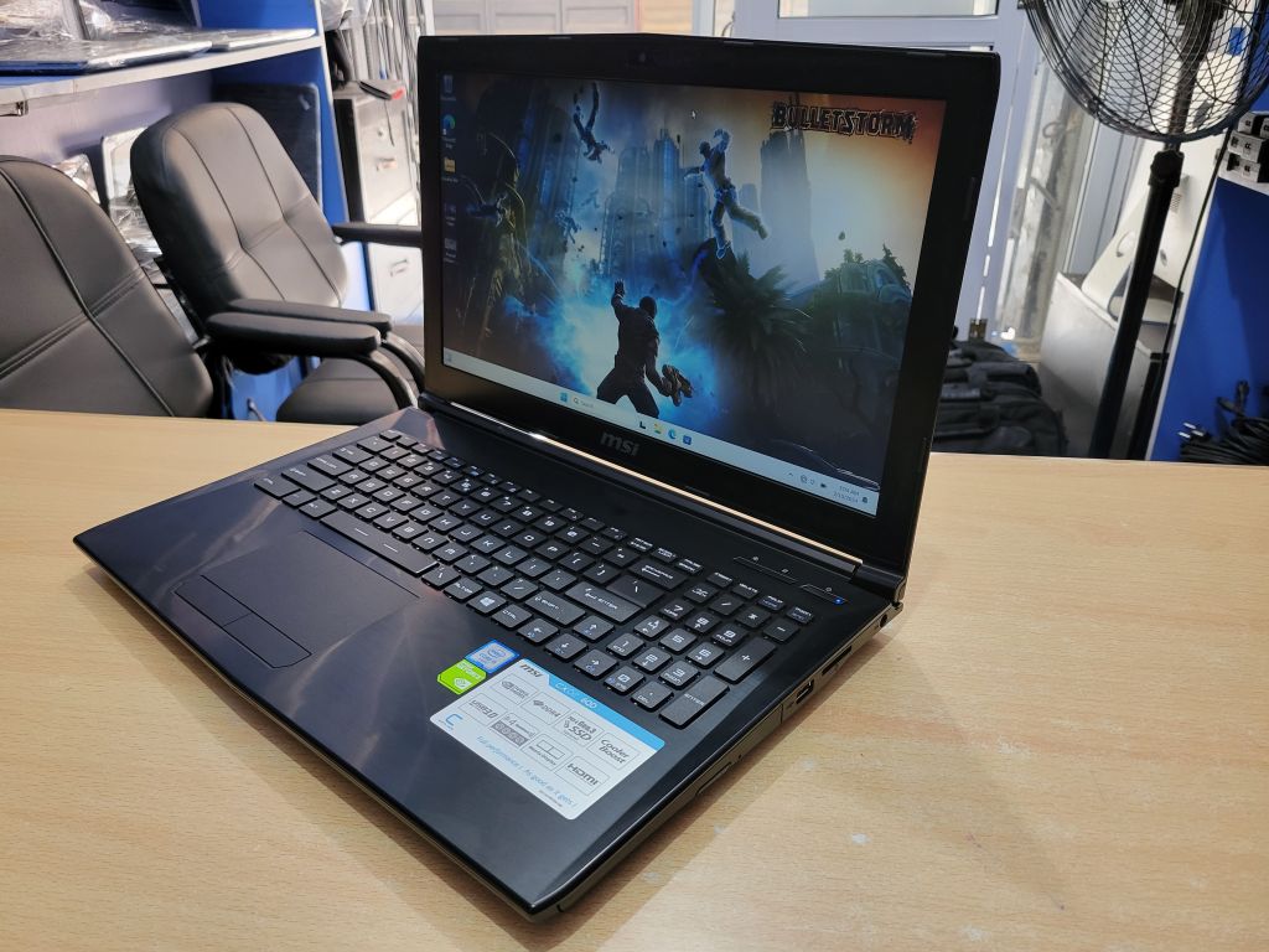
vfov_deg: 53.1
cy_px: 476
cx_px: 634
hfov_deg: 67.3
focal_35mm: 26
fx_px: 953
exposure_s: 1/40
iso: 250
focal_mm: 5.4
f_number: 1.8
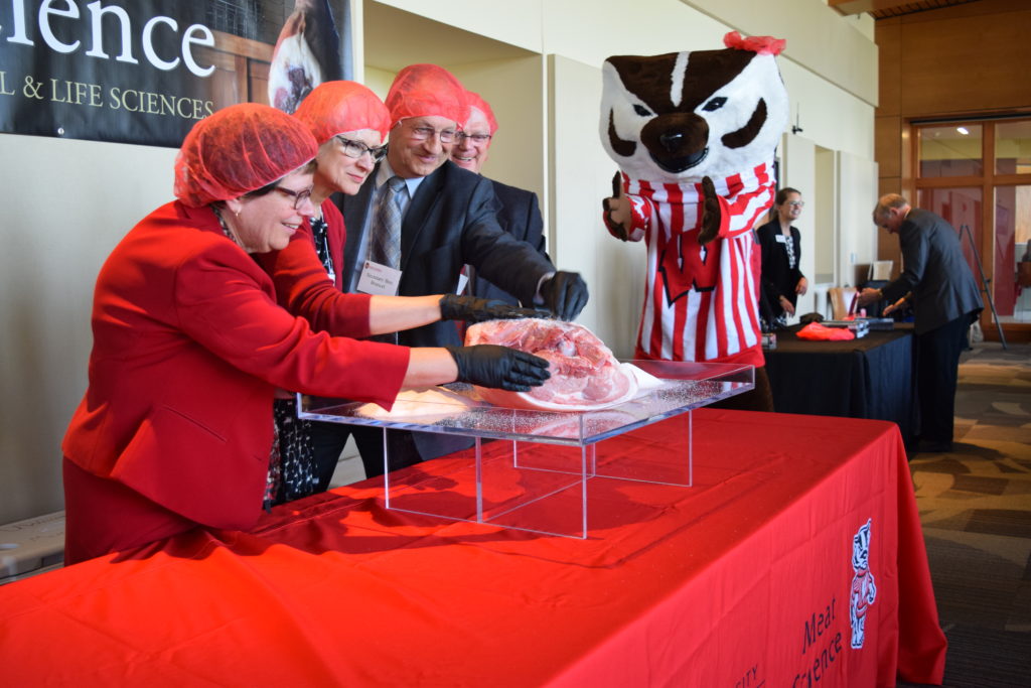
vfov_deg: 36.9
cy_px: 344
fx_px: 1031
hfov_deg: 53.1
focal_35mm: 36
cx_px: 516
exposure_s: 1/60
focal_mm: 24
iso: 800
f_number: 4
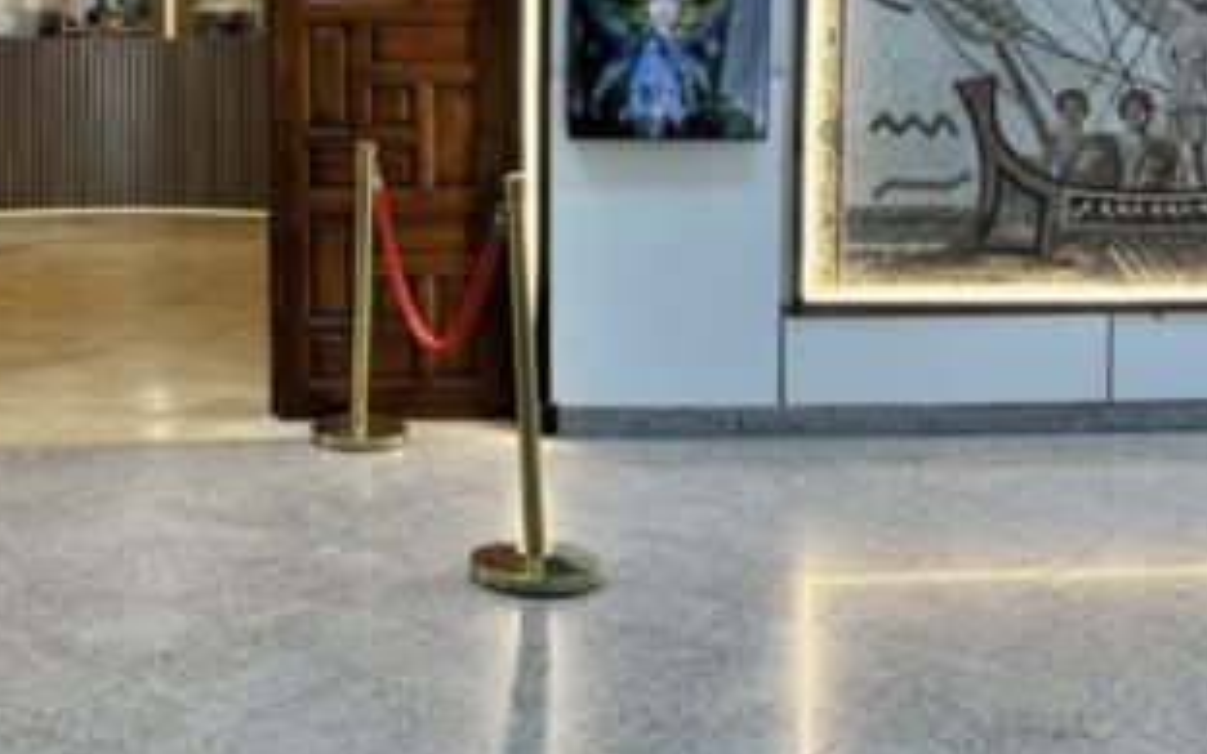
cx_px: 294
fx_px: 1612
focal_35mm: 49
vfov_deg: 25.8
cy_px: 124
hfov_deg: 39.9
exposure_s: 1/100
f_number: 1.78
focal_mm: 6.76
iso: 100
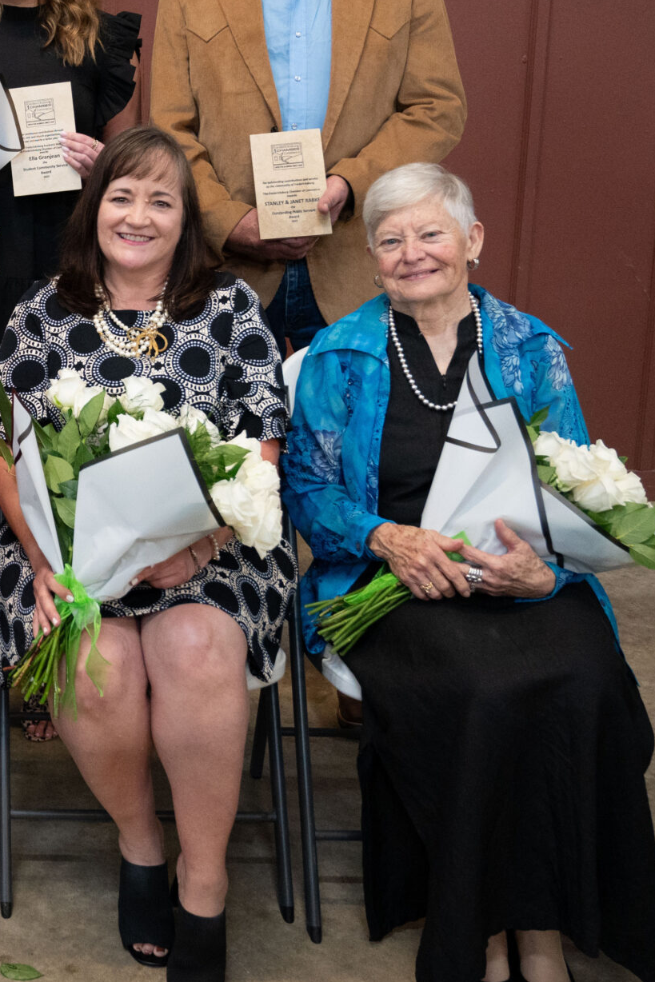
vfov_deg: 39.0
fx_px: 1364
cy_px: 311
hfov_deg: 24.7
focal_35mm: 50
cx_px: -107
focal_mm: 24
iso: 4500
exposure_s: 1/60
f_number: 4
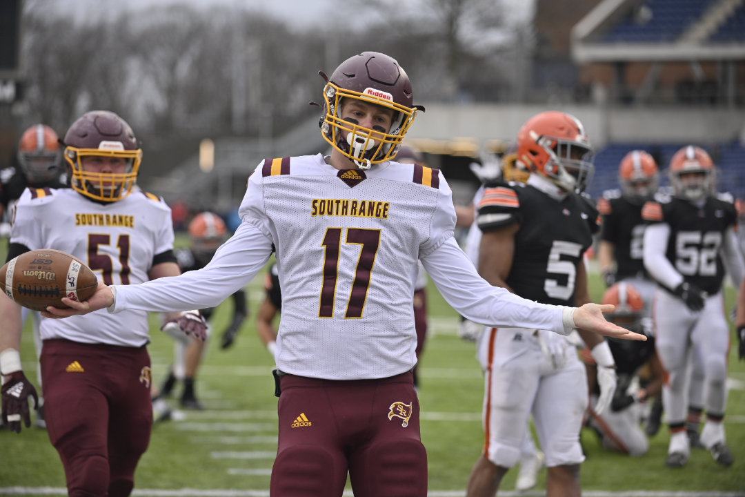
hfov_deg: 17.1
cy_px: 248
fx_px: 2483
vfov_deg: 11.4
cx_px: 372
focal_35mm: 120
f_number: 2.8
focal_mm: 120
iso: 160
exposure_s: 1/2000
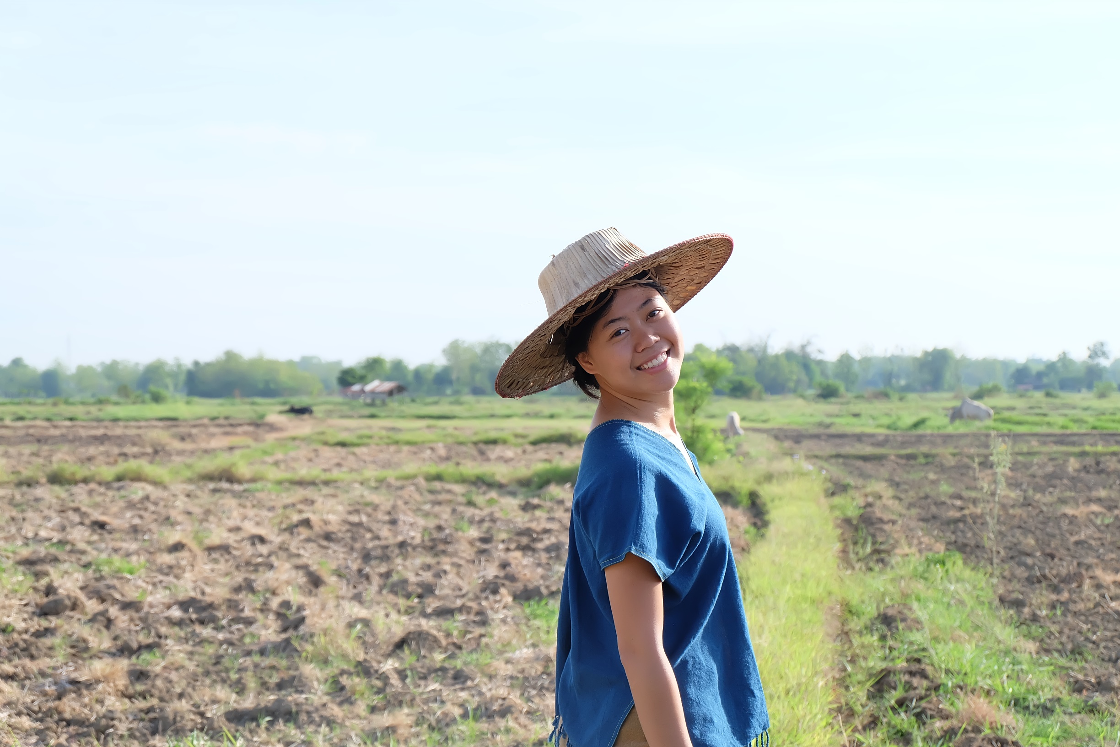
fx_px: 2333
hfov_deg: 27.0
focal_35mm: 75
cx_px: 560
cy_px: 374
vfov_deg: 18.2
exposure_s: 1/420
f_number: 5.6
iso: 400
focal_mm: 50
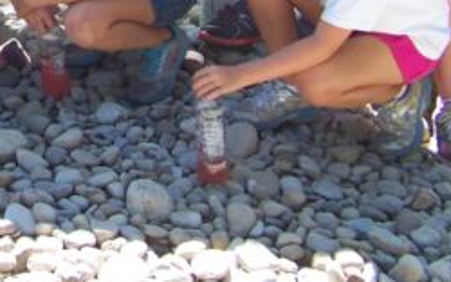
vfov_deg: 10.3
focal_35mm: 122
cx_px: -90
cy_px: -154
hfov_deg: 16.4
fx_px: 1499
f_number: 2.8
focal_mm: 5.85
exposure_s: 1/200
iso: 64
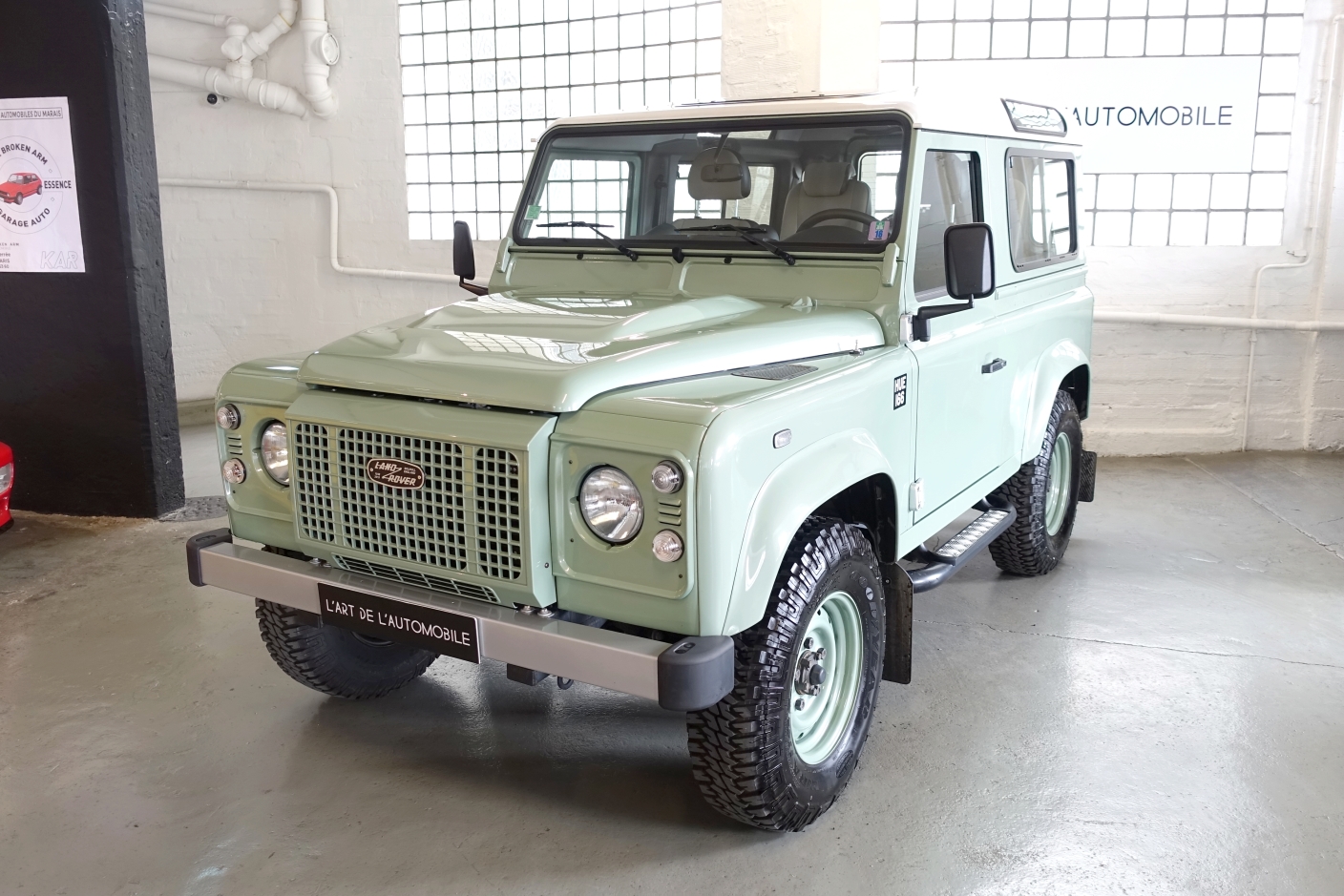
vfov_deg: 41.1
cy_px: 448
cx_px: 672
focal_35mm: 32
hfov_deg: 58.7
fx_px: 1195
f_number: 2.5
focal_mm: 11.56
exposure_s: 1/40
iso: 500
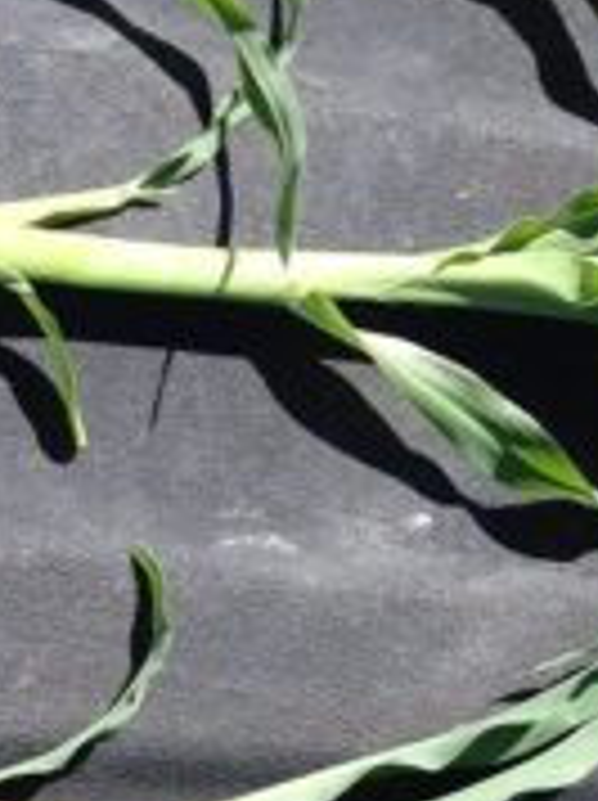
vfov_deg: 18.5
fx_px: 2263
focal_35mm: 98
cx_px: -171
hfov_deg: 14.4
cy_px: 1084
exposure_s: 1/919
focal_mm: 4.12
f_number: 2.4
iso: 50
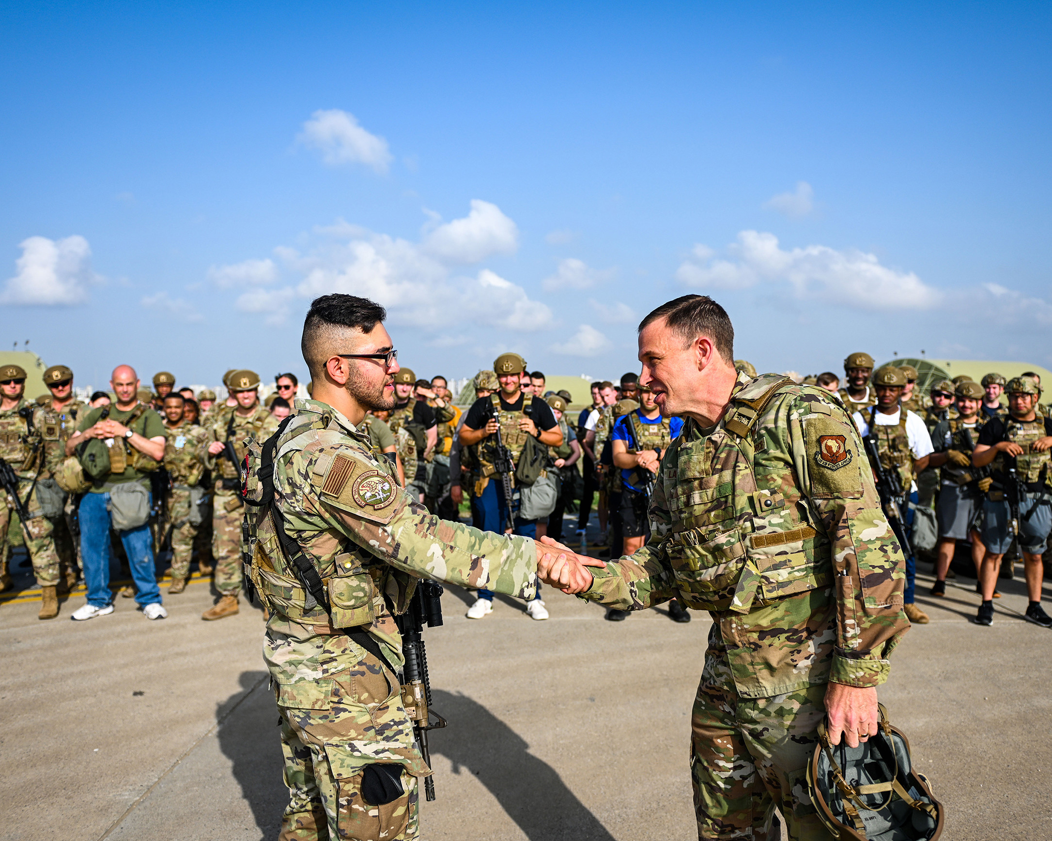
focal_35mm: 28
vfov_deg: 51.5
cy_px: 433
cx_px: 557
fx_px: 872
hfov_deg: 62.2
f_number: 2.8
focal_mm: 24
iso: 100
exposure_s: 1/2500
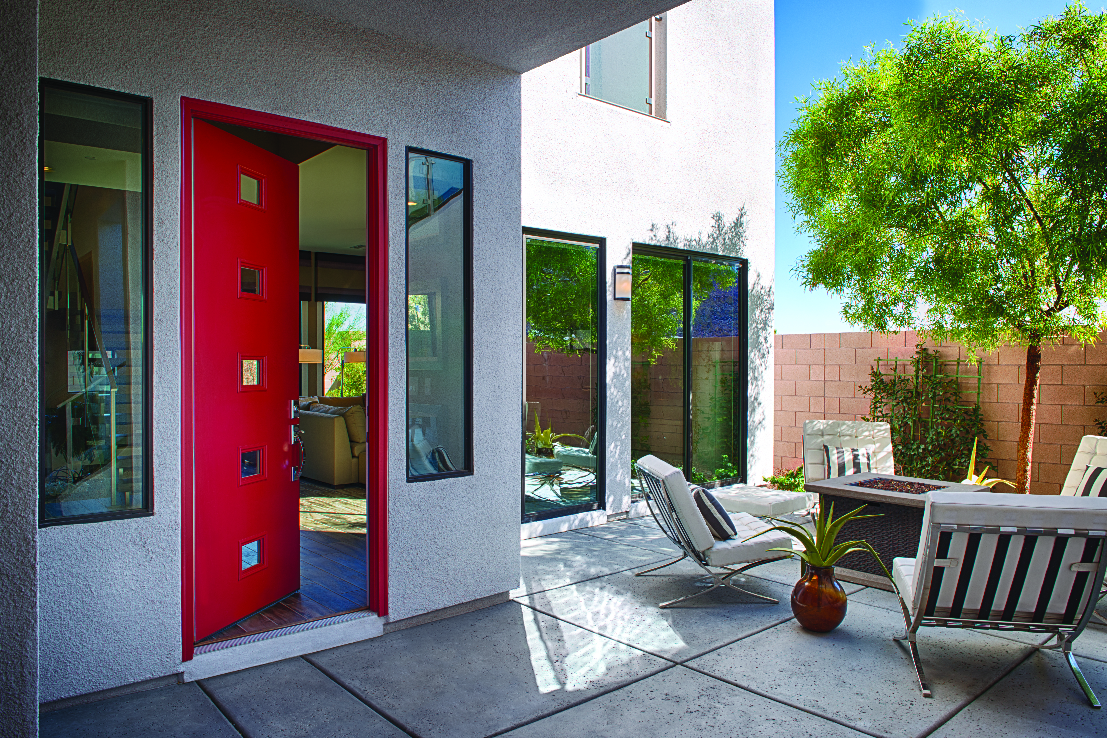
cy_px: 369
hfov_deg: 73.7
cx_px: 554
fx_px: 738
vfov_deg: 53.2
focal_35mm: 24
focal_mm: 24
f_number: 11
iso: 100
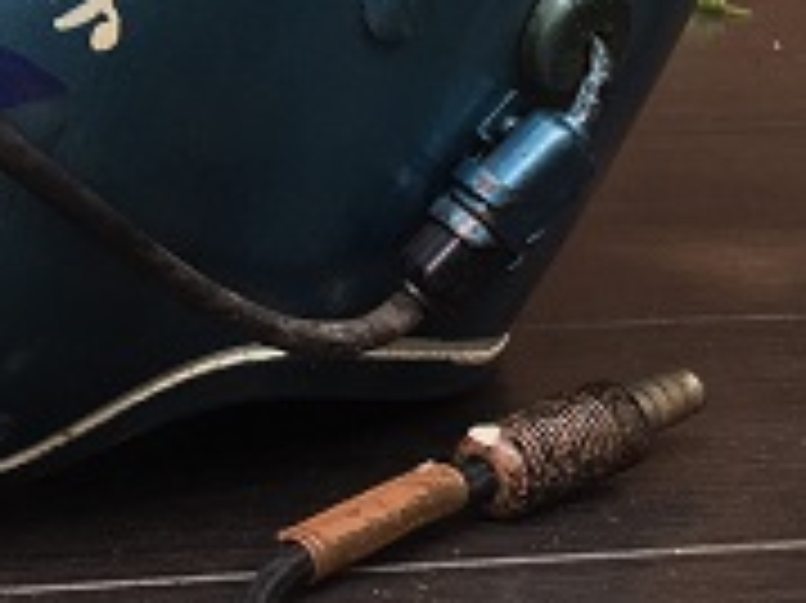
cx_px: -160
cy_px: -216
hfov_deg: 17.7
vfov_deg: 13.4
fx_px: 2466
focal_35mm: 106
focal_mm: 4.15
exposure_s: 1/120
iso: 32
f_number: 2.2
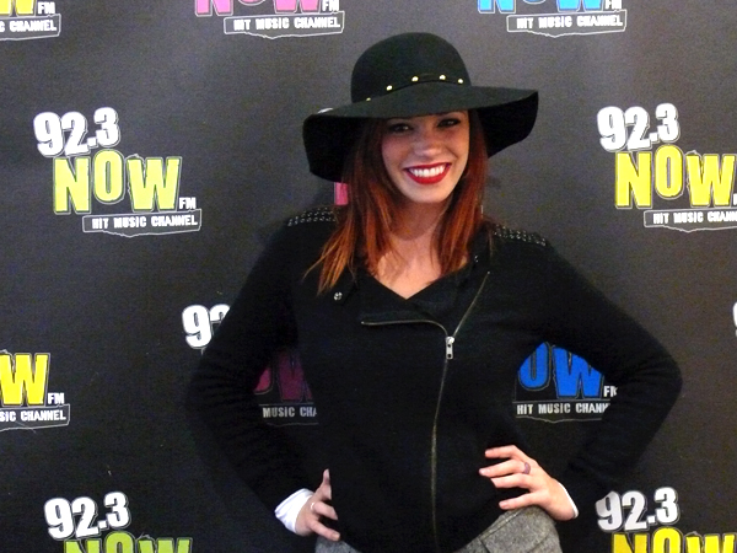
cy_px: 276
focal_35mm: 57
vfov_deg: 25.7
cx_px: 368
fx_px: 1214
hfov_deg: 33.8
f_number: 3.2
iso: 800
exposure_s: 1/20
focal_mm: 9.8
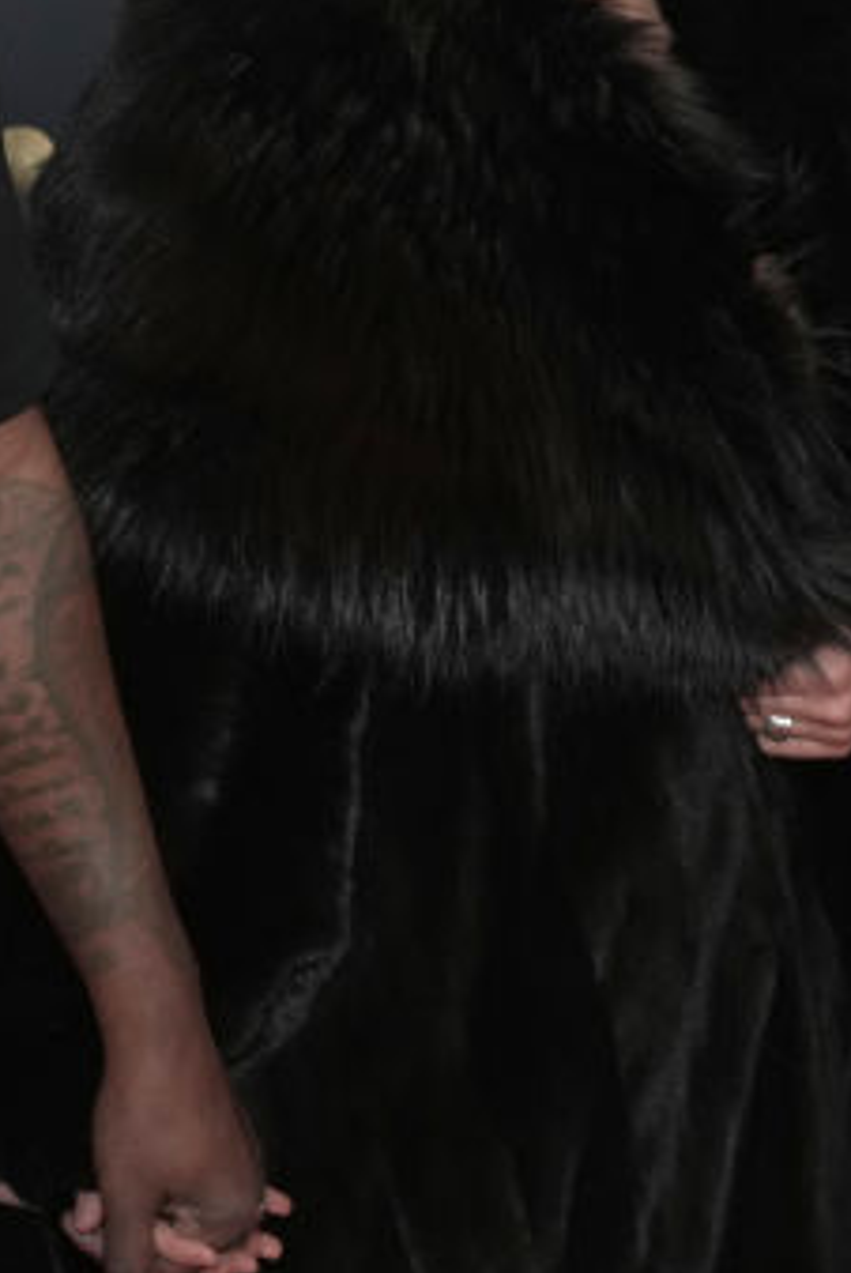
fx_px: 4175
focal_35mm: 118
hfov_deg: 11.1
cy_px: 284
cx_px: -493
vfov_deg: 17.2
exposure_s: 1/250
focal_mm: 39
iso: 1000
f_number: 6.3
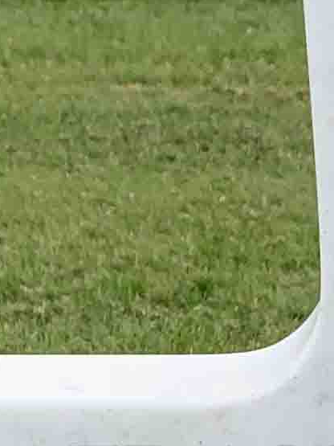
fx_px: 2432
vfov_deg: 9.5
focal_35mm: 189
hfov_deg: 7.6
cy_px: 1026
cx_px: 579
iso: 25
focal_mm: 4.25
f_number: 1.8
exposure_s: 1/822
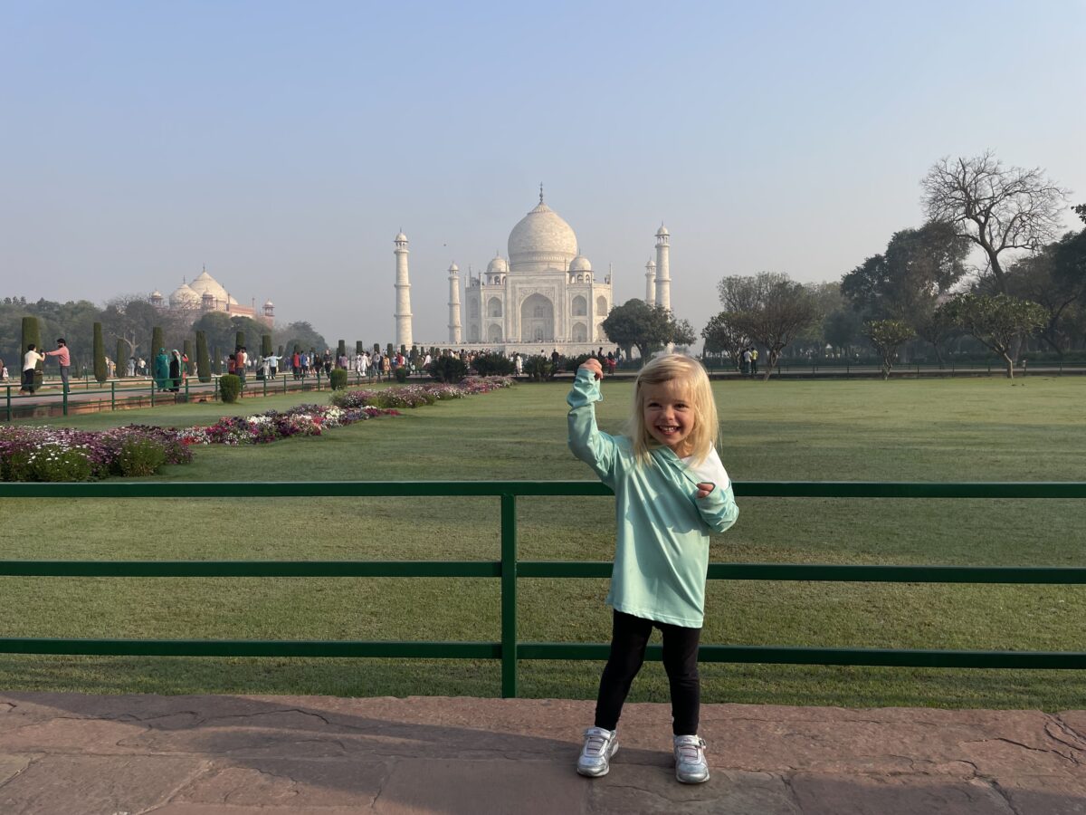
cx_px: 543
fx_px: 816
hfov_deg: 67.3
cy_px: 408
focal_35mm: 26
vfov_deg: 53.1
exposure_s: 1/2882
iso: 32
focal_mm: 4.2
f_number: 1.6
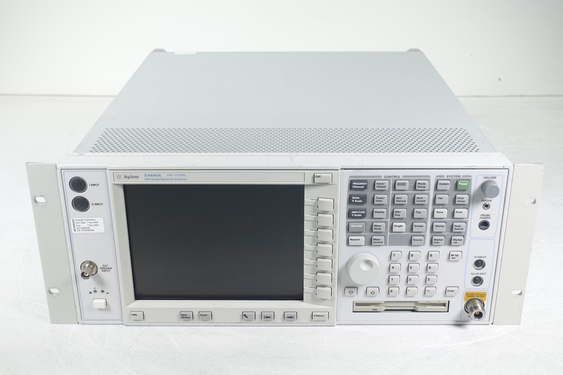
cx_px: 282
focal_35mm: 47
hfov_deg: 41.9
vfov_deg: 28.7
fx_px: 735
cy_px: 188
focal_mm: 17.06
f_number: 4
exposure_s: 1/125
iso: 125
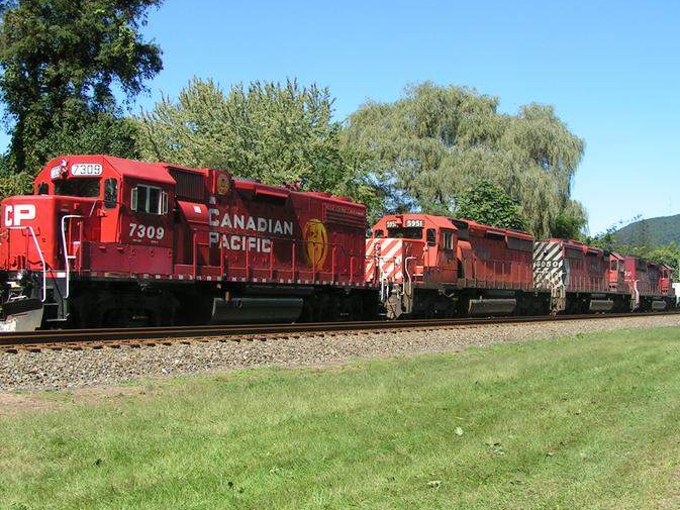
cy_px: 264
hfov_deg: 39.6
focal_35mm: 48
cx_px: 332
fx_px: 943
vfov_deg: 30.3
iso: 50
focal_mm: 5.8
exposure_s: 1/250
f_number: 5.6
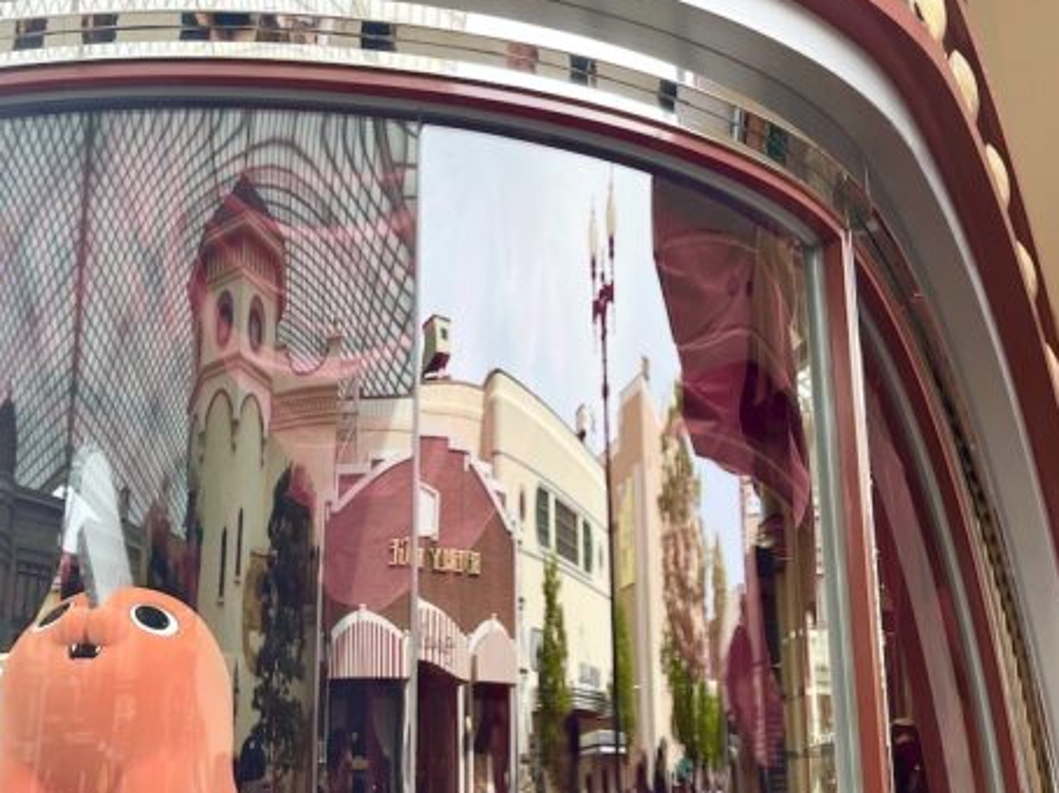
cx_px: 392
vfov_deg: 32.8
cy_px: 396
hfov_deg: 42.6
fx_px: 1345
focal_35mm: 44
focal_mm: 5.1
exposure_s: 1/338
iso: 50
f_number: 1.6
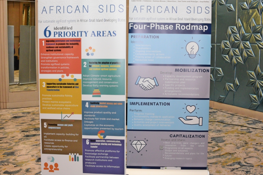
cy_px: 74
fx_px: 241
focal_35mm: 33
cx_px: 128
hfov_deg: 57.2
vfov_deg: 39.9
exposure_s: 1/200
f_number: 6.3
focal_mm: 28
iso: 3200
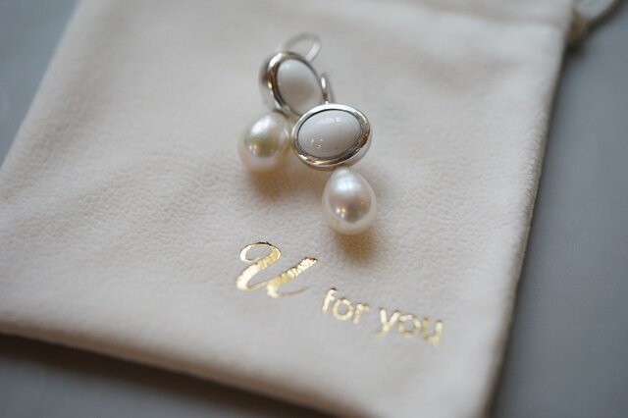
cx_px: 314
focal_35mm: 50
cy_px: 209
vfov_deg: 27.0
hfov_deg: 39.6
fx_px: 872
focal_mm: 50
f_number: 4
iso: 640
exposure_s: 1/60
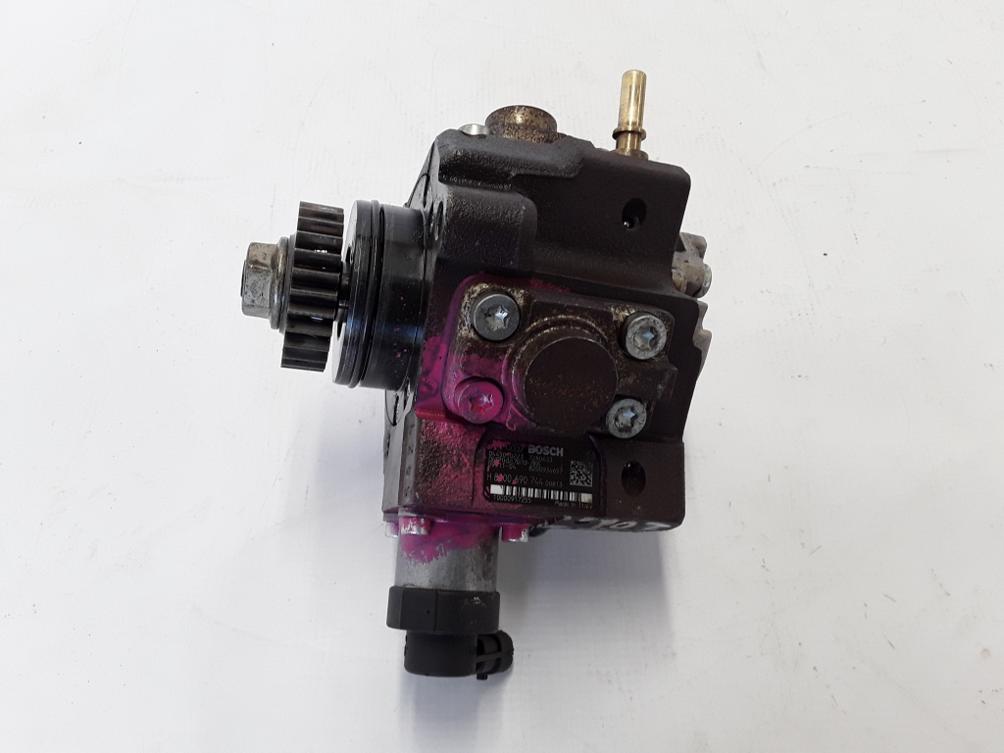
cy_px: 376
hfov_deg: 65.3
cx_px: 502
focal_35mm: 27
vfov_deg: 51.4
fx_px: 783
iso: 50
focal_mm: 2.91
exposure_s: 1/33
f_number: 1.9
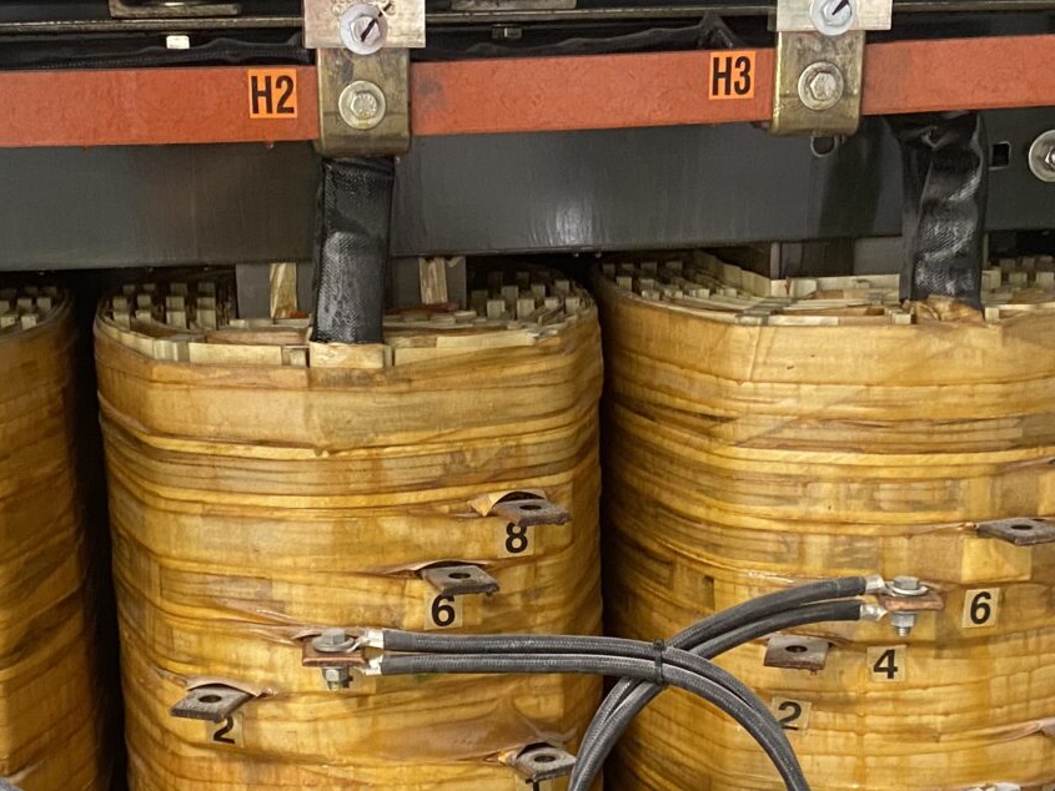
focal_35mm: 63
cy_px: 608
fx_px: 1920
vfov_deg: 23.0
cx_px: 516
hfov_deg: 30.7
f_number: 1.8
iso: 500
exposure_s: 1/41
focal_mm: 4.25
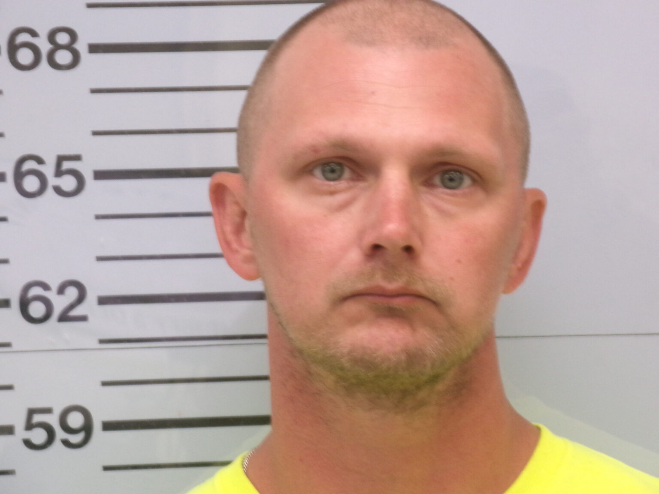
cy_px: 247
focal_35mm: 223
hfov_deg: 8.9
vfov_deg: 6.7
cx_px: 330
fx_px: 4245
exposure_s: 1/20
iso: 467
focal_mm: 40.1
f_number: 5.9
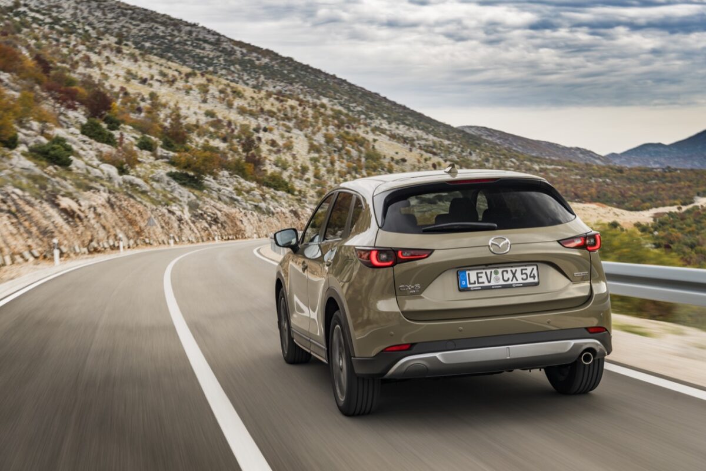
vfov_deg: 26.0
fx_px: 1020
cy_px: 236
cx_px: 353
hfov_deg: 38.2
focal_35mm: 52
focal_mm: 52
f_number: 9
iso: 64
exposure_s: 1/25
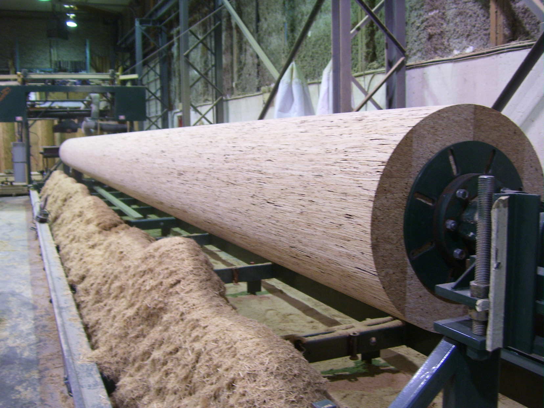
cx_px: 272
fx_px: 581
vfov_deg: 38.7
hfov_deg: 50.1
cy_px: 204
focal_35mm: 37
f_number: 2.7
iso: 160
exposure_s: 1/20
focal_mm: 6
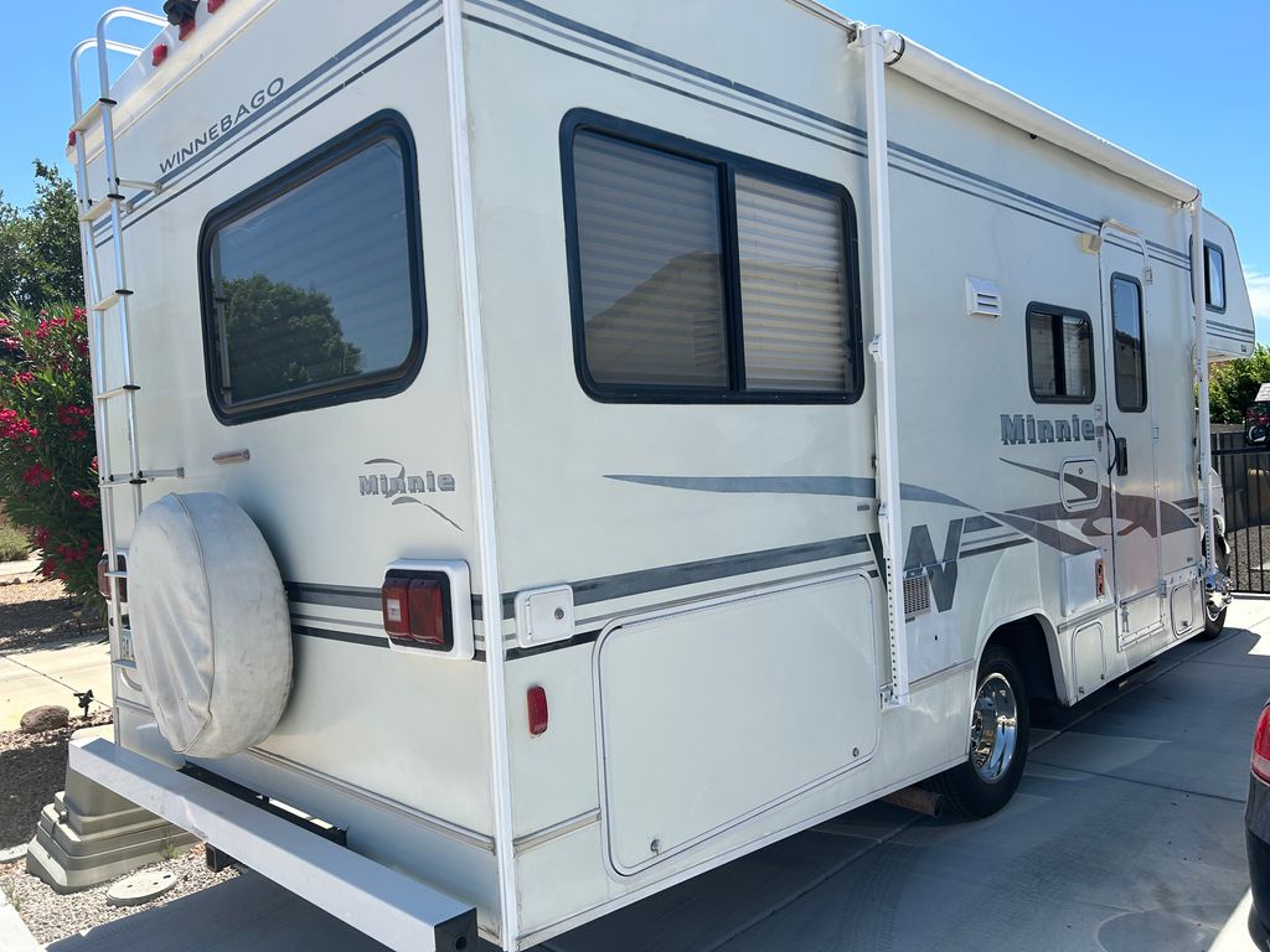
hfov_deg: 67.3
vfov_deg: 53.1
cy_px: 476
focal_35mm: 26
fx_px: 954
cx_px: 635
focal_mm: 5.7
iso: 50
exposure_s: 1/2994
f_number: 1.5
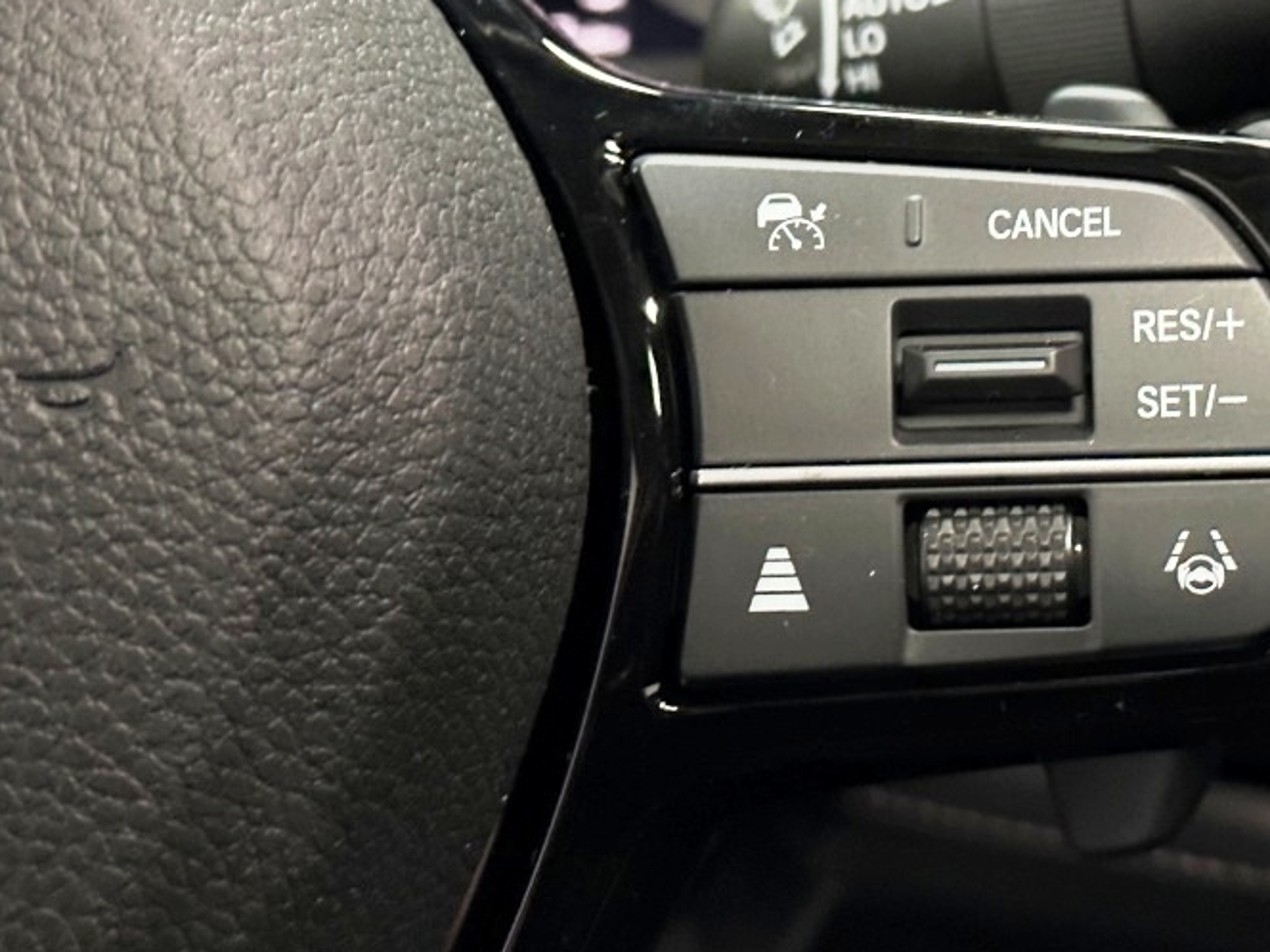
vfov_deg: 19.9
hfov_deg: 26.0
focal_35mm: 74
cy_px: 348
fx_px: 2715
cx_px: 972
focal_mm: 6.86
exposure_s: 1/24
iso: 640
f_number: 1.78
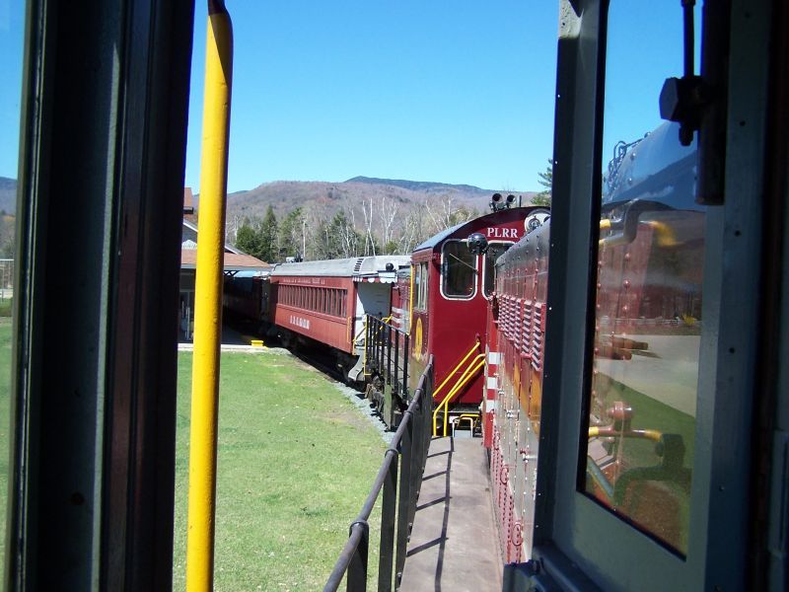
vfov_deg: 37.7
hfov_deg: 49.0
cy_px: 296
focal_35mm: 38
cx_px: 394
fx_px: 866
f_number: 2.8
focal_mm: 6.3
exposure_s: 1/750
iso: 80
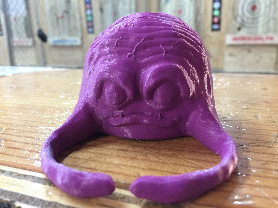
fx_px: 233
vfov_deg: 48.2
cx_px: 139
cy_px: 104
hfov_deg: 61.7
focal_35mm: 29
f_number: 2.2
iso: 125
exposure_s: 1/10
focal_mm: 4.15
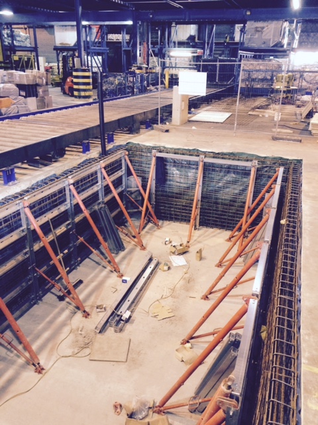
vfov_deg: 61.7
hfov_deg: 48.2
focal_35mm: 29
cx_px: 159
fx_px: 355
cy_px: 212
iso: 320
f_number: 2.2
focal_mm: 4.15
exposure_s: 1/25
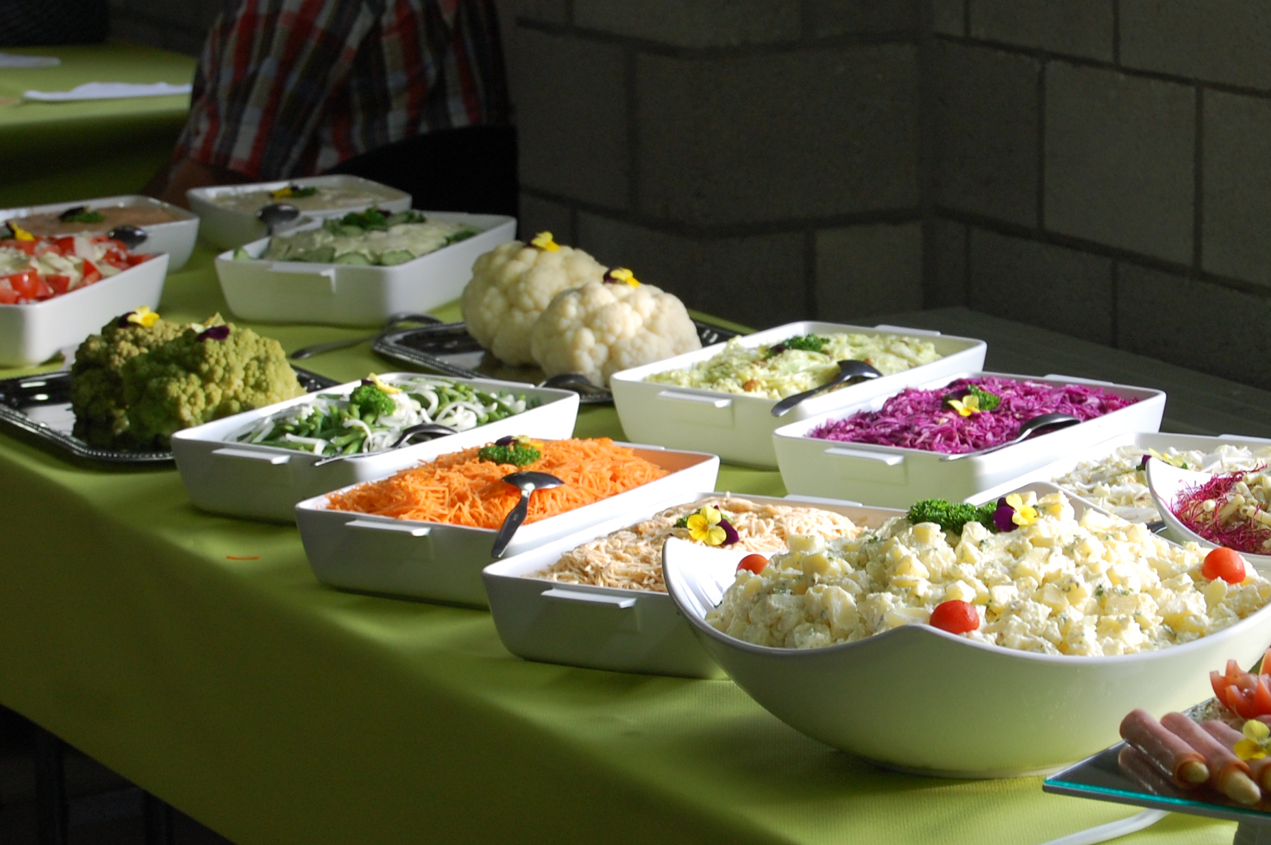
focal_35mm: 134
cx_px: 782
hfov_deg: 15.3
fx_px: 4720
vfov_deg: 10.2
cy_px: 393
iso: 400
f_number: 5.6
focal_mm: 55
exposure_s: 1/50
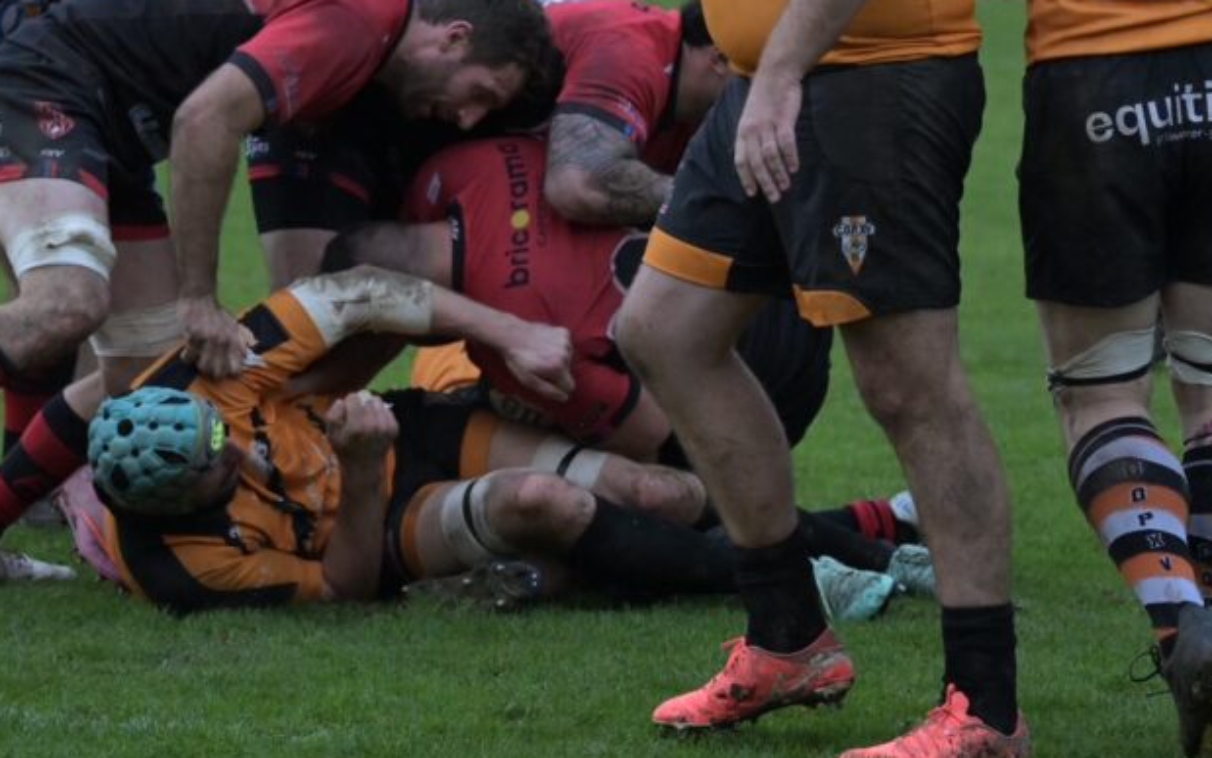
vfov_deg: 4.0
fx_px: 10868
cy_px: 246
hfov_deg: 6.4
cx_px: 615
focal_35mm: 329
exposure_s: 1/800
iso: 4000
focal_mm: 130
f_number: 5.6
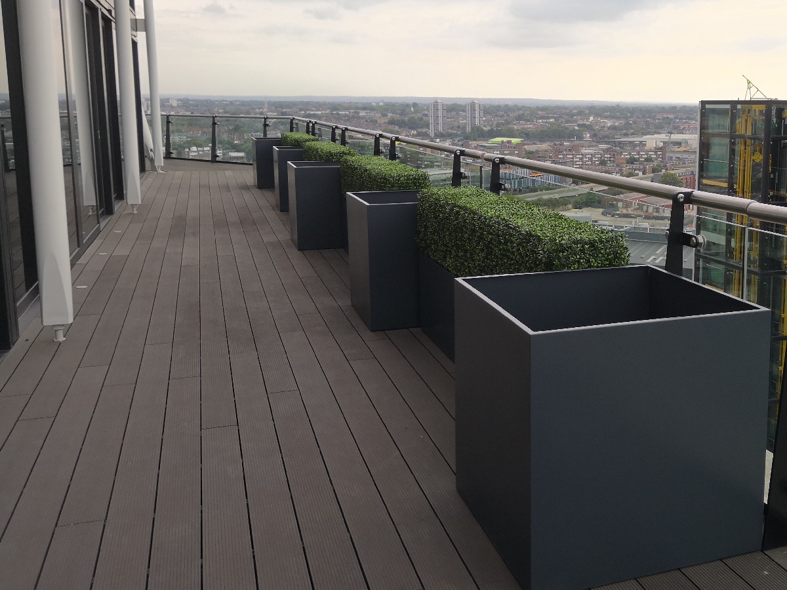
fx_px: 614
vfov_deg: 51.4
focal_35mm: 27
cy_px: 295
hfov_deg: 65.3
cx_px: 394
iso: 50
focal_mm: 3.95
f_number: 1.8
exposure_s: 1/314
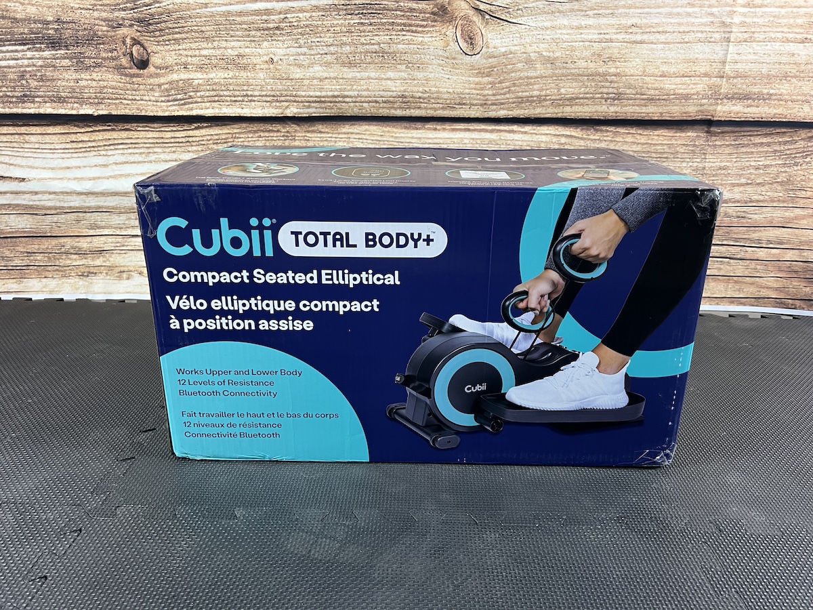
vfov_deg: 53.1
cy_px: 305
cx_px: 406
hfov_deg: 67.3
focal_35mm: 26
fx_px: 611
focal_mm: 5.7
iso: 125
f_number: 1.5
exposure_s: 1/60
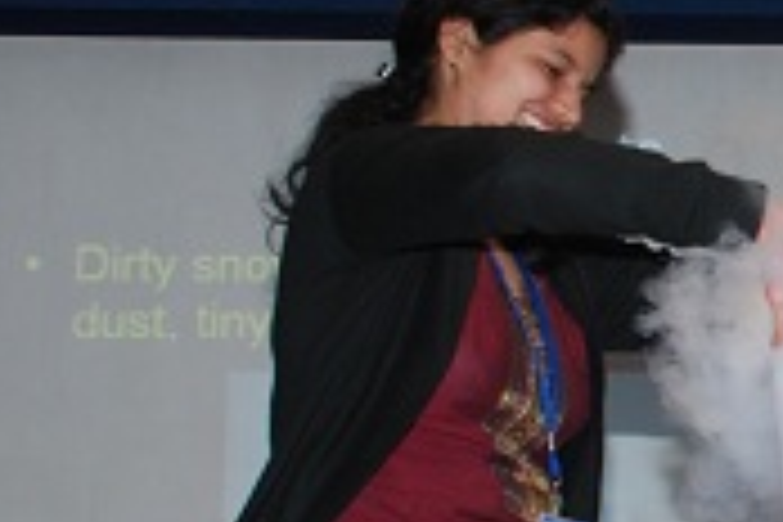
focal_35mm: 134
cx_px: 1276
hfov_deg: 14.0
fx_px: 2914
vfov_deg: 10.2
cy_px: 286
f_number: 4.8
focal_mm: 20
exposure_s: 1/60
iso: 200
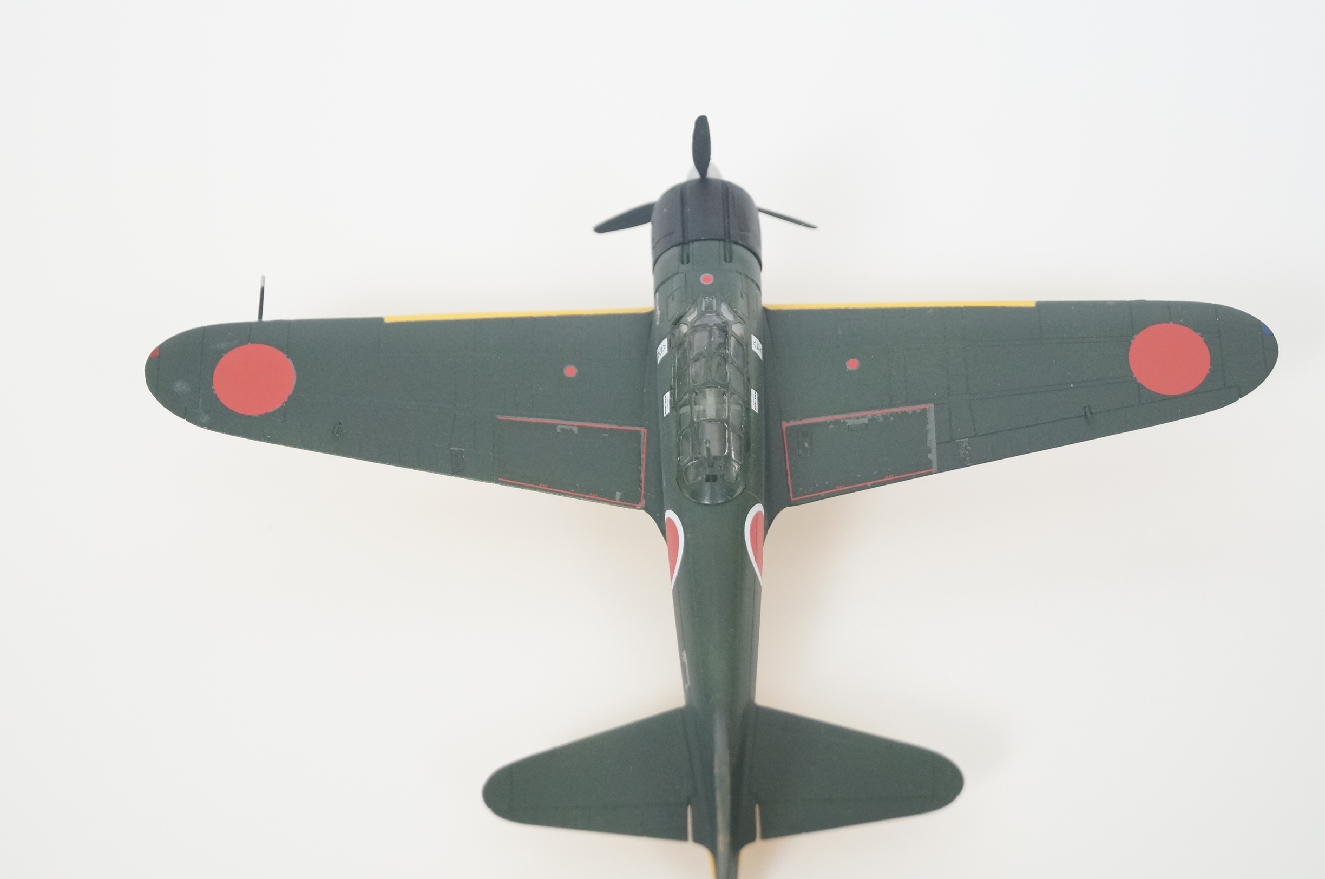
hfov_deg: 24.7
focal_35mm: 82
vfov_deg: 16.5
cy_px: 440
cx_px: 662
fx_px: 3032
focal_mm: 55
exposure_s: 1/100
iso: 1250
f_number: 5.6
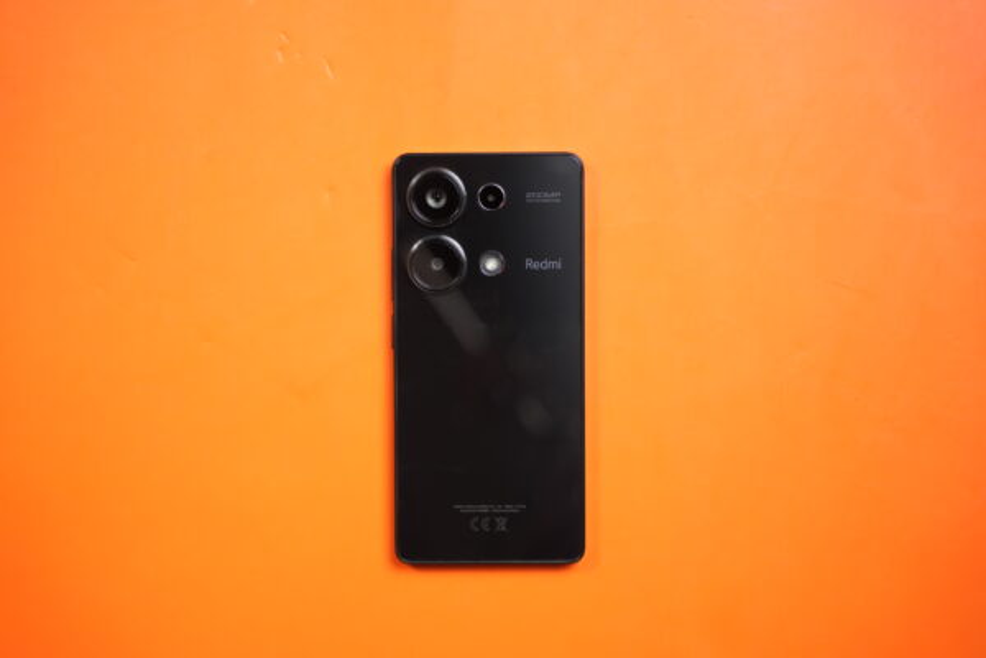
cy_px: 329
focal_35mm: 70
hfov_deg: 28.8
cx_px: 493
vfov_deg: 19.5
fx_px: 1917
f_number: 3.2
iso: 640
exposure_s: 1/125
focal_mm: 70
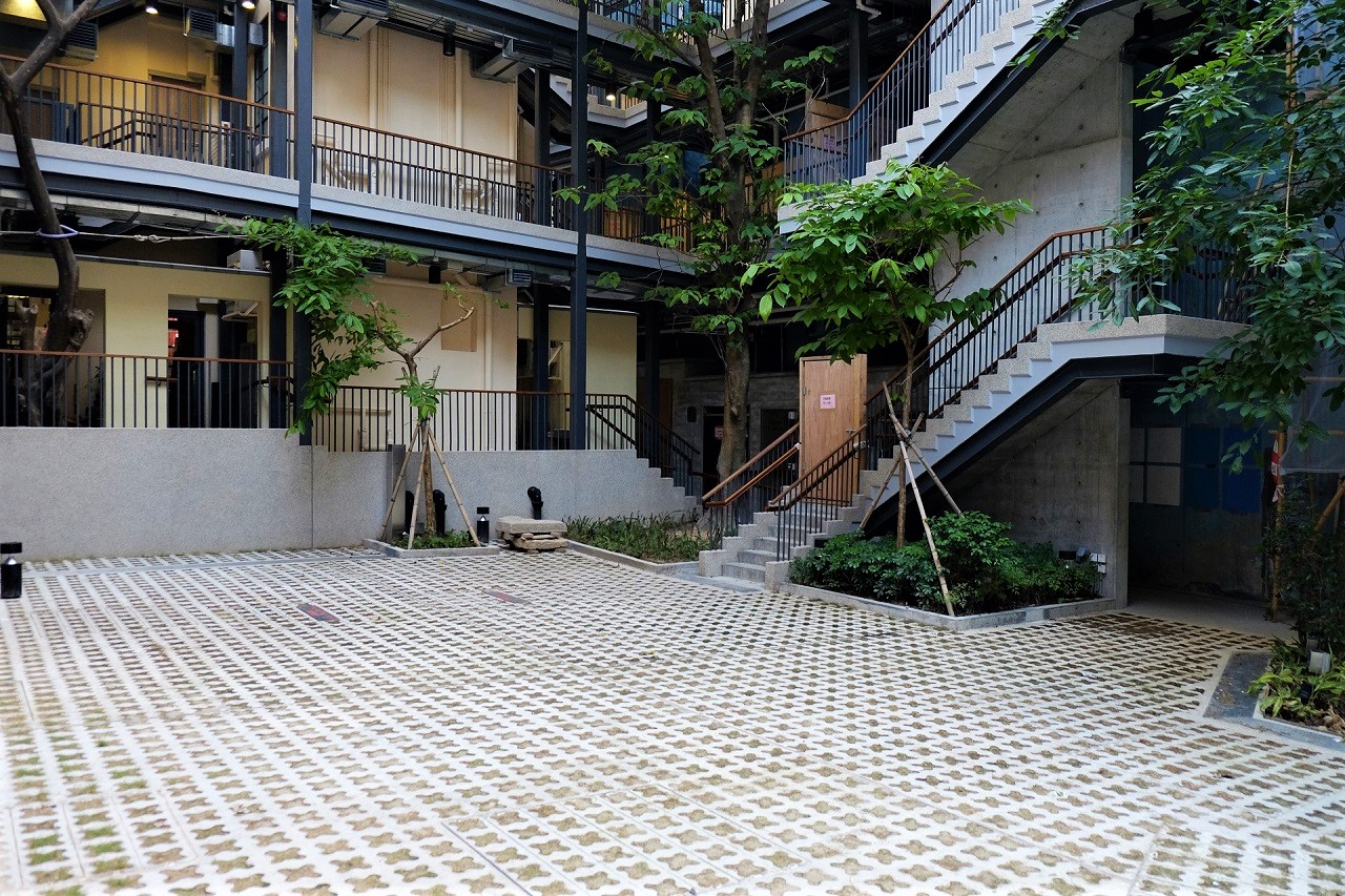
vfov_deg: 47.9
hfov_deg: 67.4
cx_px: 672
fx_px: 1009
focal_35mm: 27
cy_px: 448
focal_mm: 18
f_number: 2.8
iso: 1000
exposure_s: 1/125
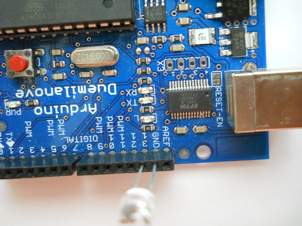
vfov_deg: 35.1
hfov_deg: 45.8
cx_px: 151
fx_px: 358
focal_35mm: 41
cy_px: 113
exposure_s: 1/125
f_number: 3.1
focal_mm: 6.72
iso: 400
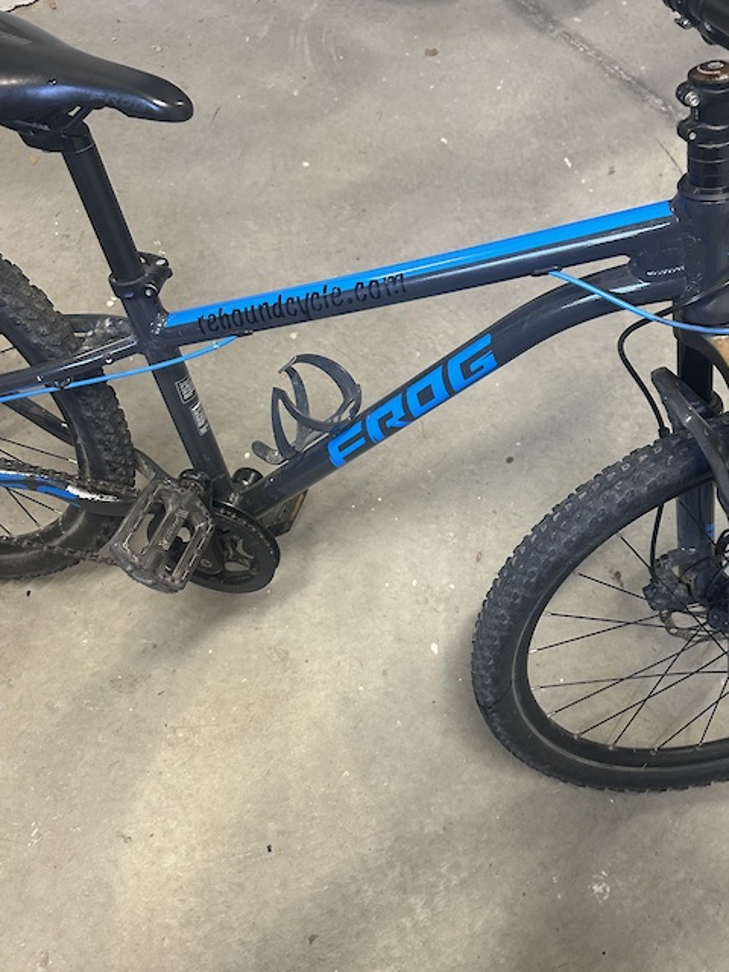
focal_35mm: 30
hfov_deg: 46.4
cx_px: 451
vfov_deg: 59.9
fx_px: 842
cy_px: 442
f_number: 1.78
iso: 250
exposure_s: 1/60
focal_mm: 6.86
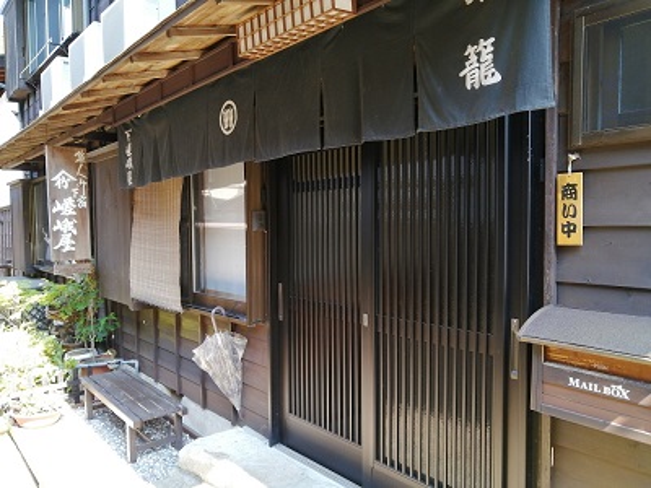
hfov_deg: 65.3
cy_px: 244
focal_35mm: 27
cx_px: 326
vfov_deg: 51.4
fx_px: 508
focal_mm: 3.62
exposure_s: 1/60
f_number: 1.8
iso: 80
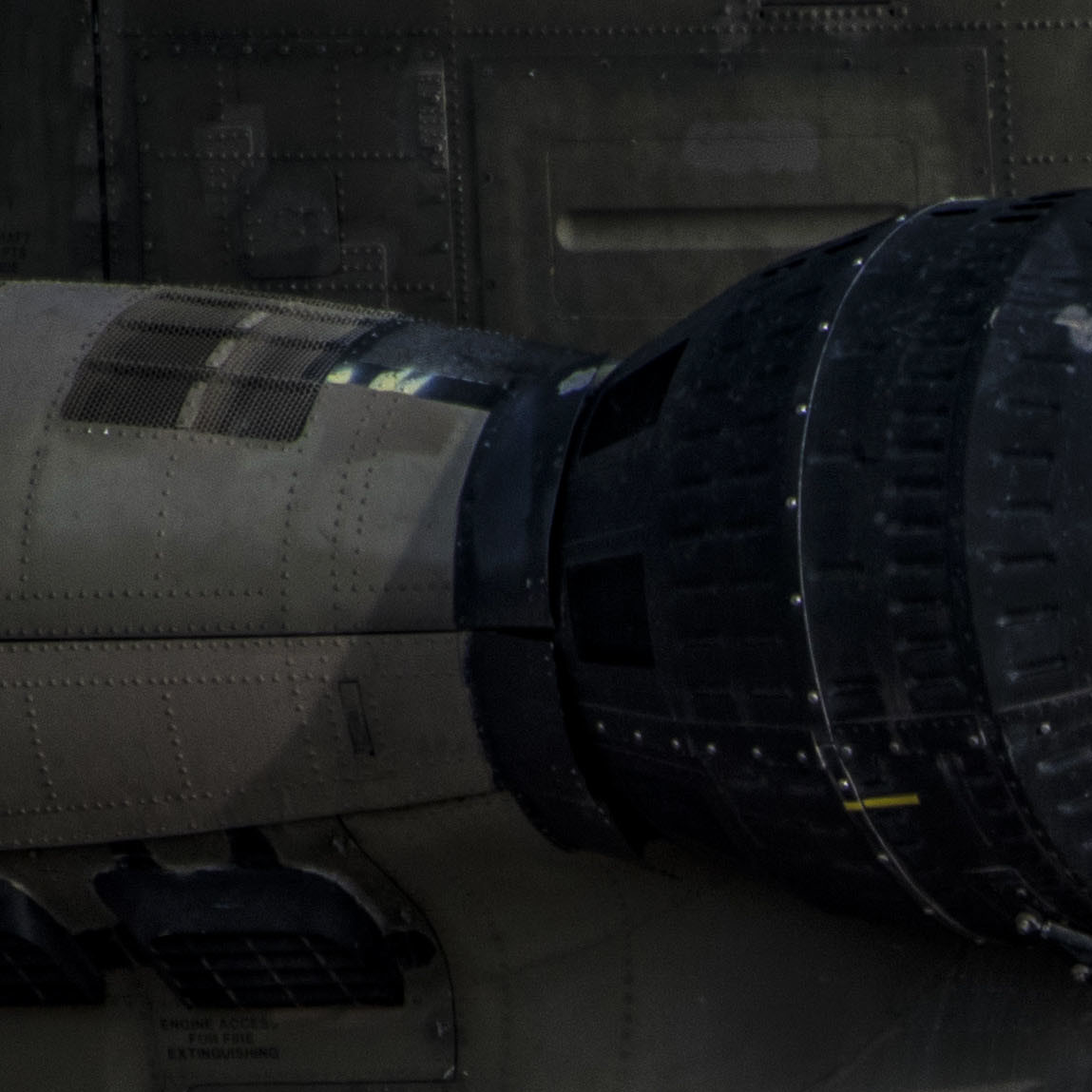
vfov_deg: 1.3
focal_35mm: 1335
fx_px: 47647
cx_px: 1794
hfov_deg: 1.3
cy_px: 1830
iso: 560
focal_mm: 300
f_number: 5.6
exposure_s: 1/1000
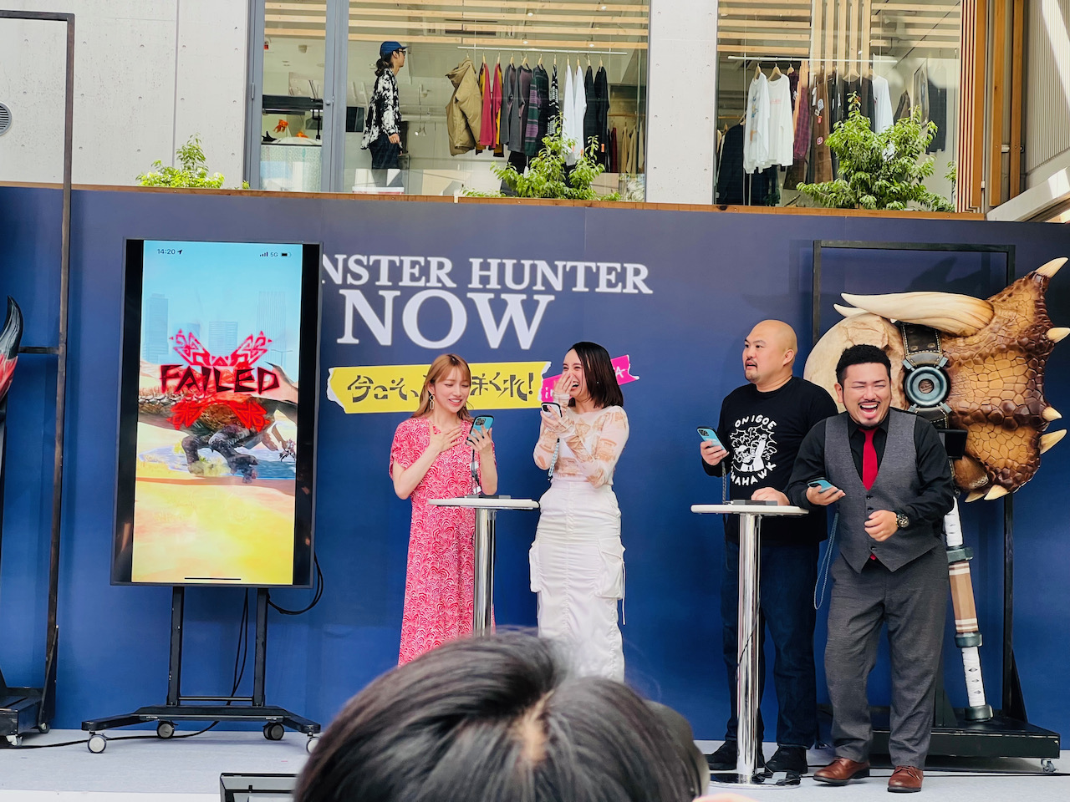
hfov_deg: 25.3
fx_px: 2380
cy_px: 401
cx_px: 535
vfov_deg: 19.1
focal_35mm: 77
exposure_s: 1/121
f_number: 2.8
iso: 50
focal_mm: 9
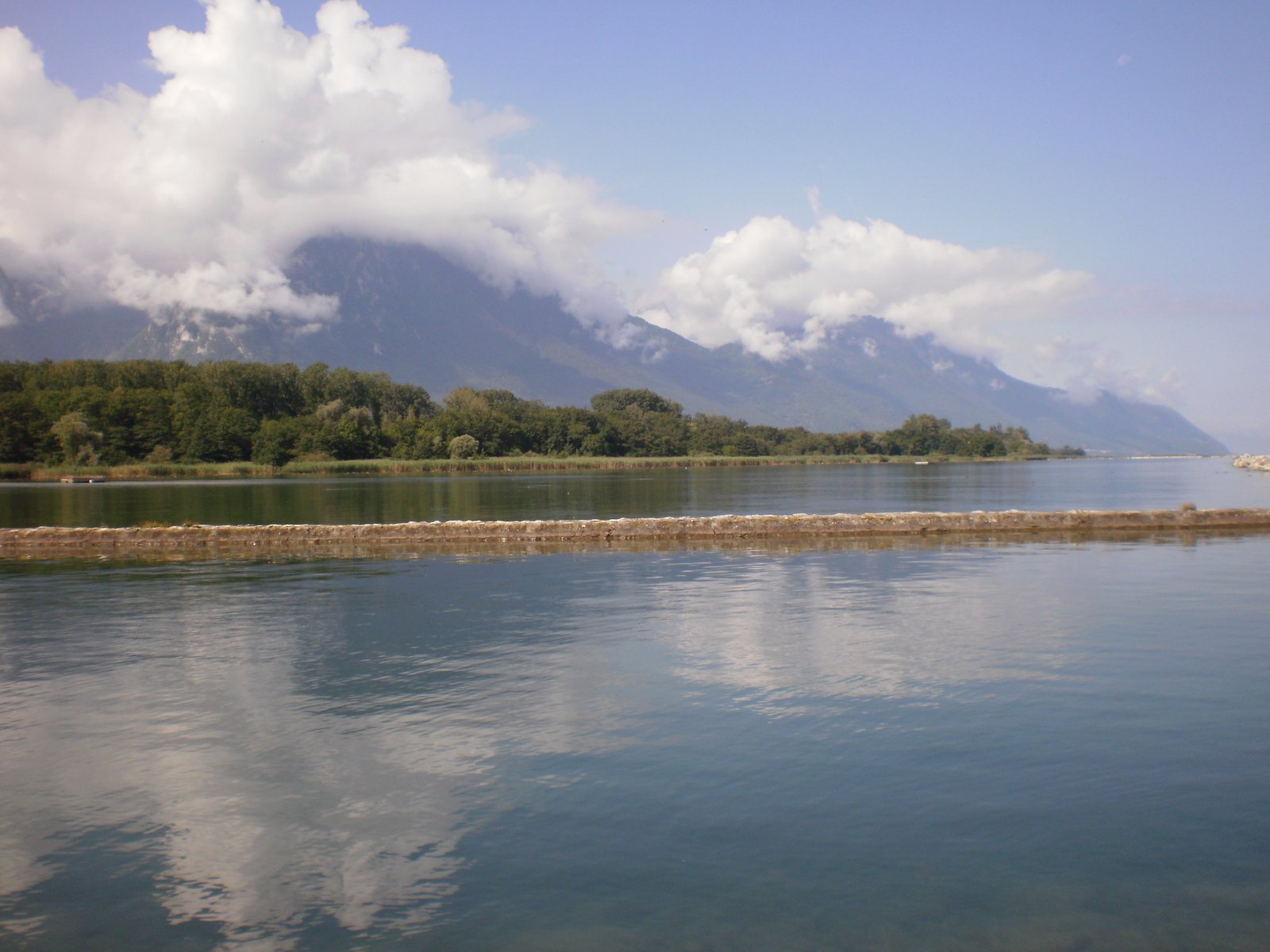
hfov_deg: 51.4
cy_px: 476
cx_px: 635
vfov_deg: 39.7
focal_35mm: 36
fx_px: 1321
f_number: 4.6
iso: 100
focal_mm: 6.3
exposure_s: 1/640
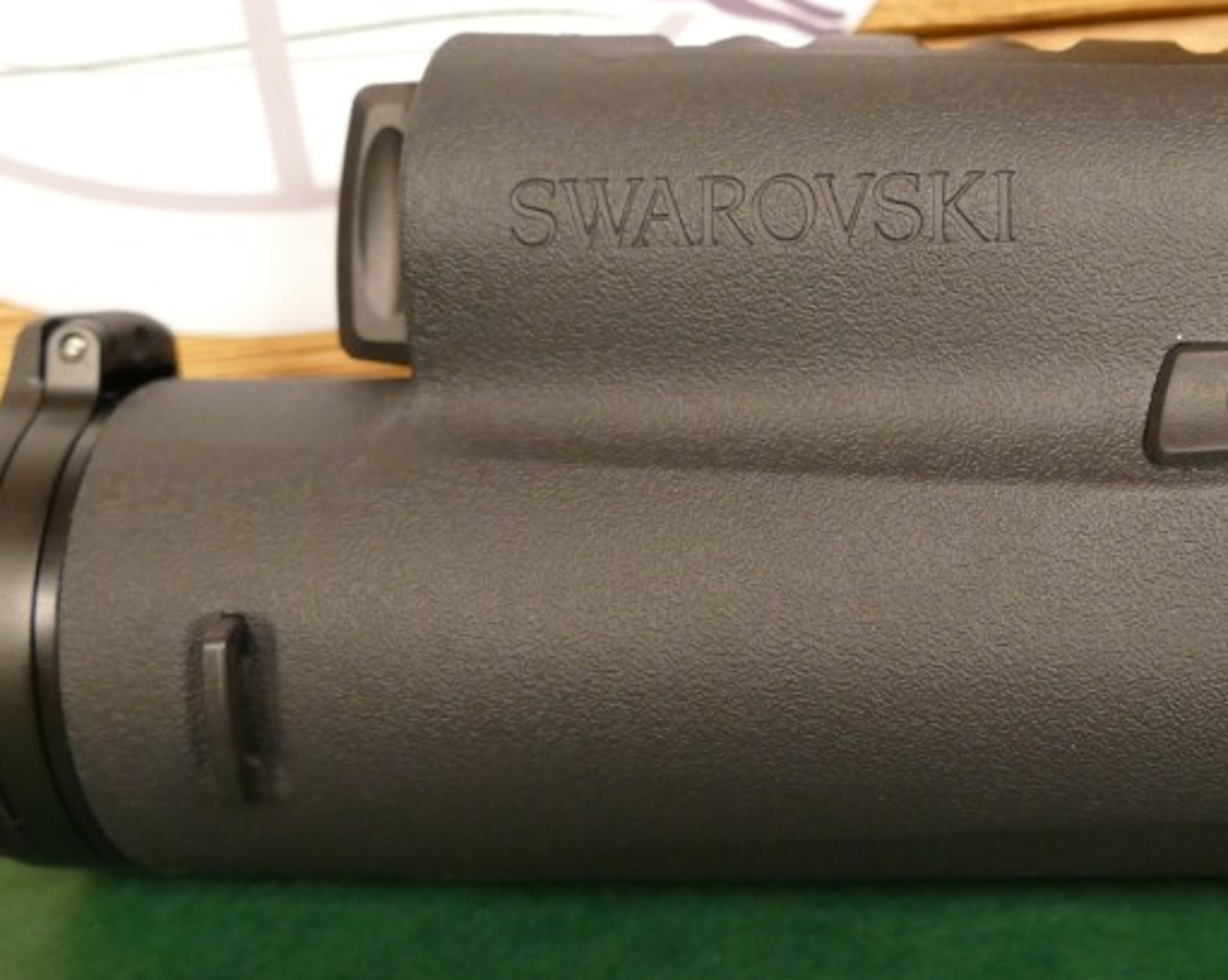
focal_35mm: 60
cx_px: 954
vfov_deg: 25.4
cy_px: 476
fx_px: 2179
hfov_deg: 30.8
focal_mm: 12.38
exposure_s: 1/80
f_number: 3.1
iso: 1600
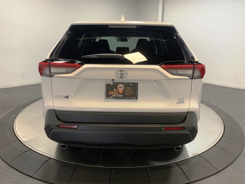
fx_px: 184
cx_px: 122
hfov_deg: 67.3
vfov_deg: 53.1
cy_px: 92
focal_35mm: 26
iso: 160
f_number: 1.8
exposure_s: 1/60
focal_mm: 4.25
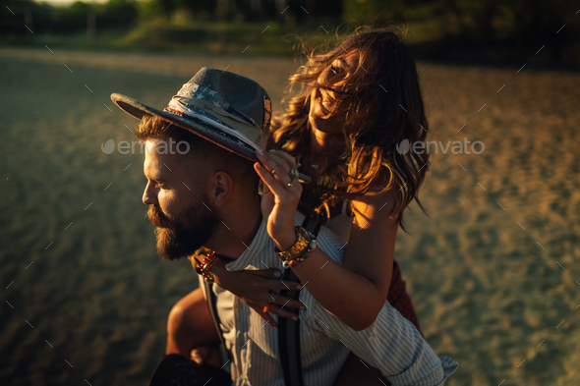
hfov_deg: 54.4
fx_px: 564
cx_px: 290
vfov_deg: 37.8
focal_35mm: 35
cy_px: 193
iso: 640
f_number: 1.4
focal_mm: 35
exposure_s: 1/160
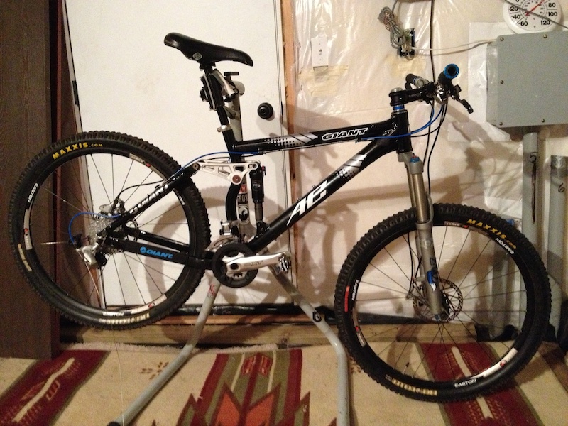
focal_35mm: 35
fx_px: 574
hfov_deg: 52.6
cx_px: 284
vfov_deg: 40.7
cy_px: 213
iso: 800
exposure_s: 1/15
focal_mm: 4.28
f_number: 2.4
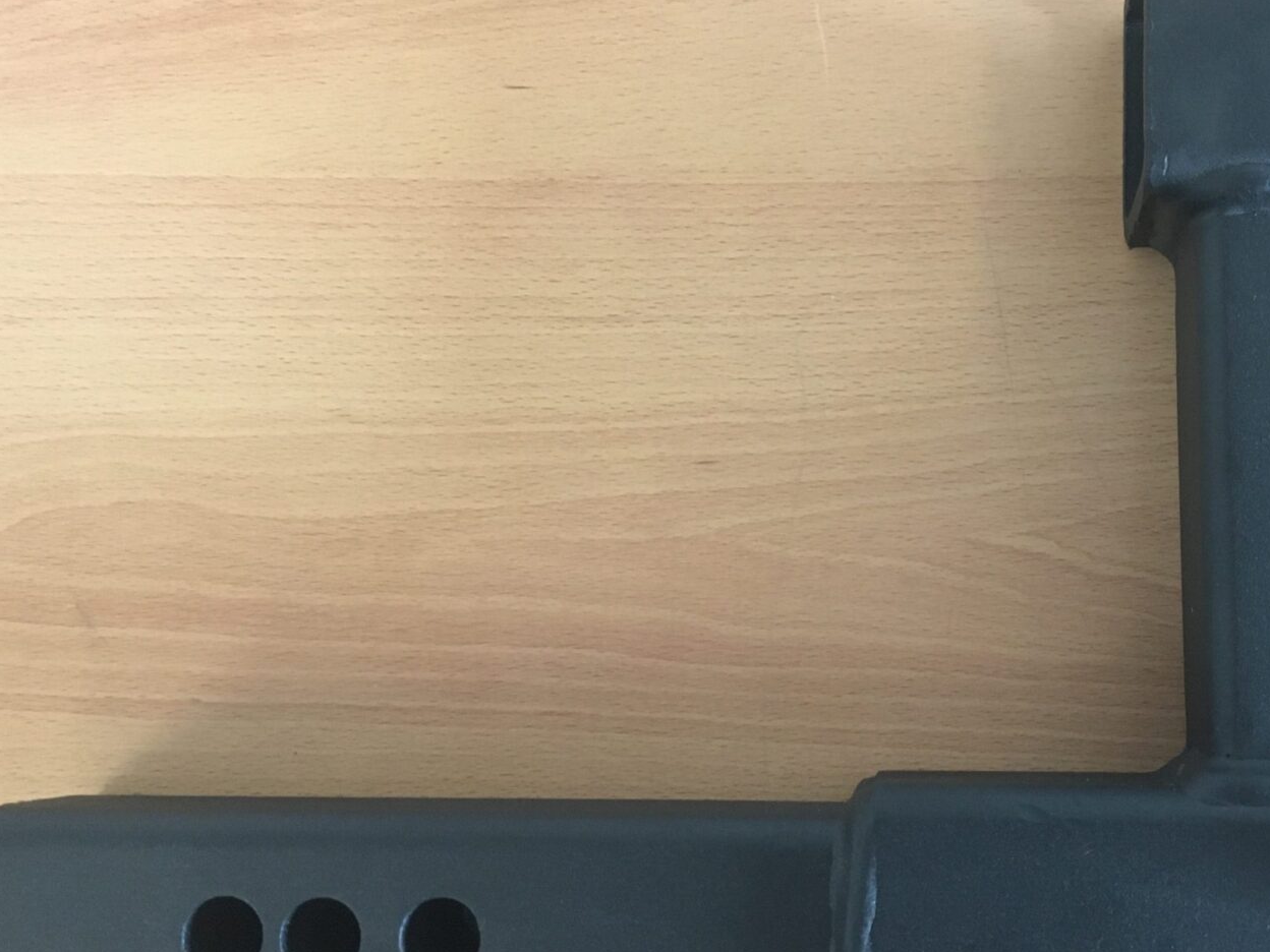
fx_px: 1688
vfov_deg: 31.5
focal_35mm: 46
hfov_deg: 40.4
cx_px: 906
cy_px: 474
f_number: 2.2
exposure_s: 1/33
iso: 200
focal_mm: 4.15
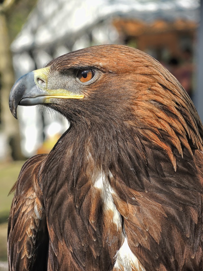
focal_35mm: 200
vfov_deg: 9.9
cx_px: 102
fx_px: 1564
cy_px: 136
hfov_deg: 7.4
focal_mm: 42.8
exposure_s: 1/125
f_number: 4
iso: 80
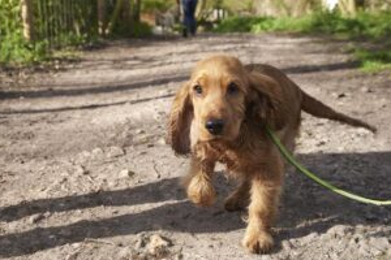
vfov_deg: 28.1
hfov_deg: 40.8
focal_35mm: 48
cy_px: 131
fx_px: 521
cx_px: 145
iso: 400
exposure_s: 1/250
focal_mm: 36
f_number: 5.6
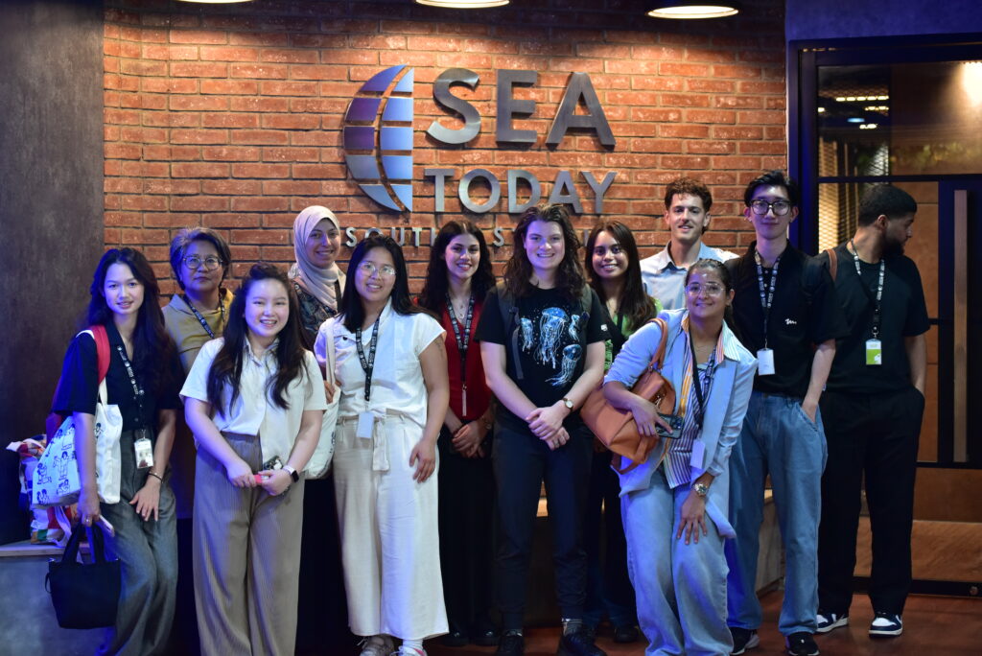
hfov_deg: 28.8
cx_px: 491
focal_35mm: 70
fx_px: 1910
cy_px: 328
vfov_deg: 19.5
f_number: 2.8
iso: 4500
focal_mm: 70
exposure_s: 1/180
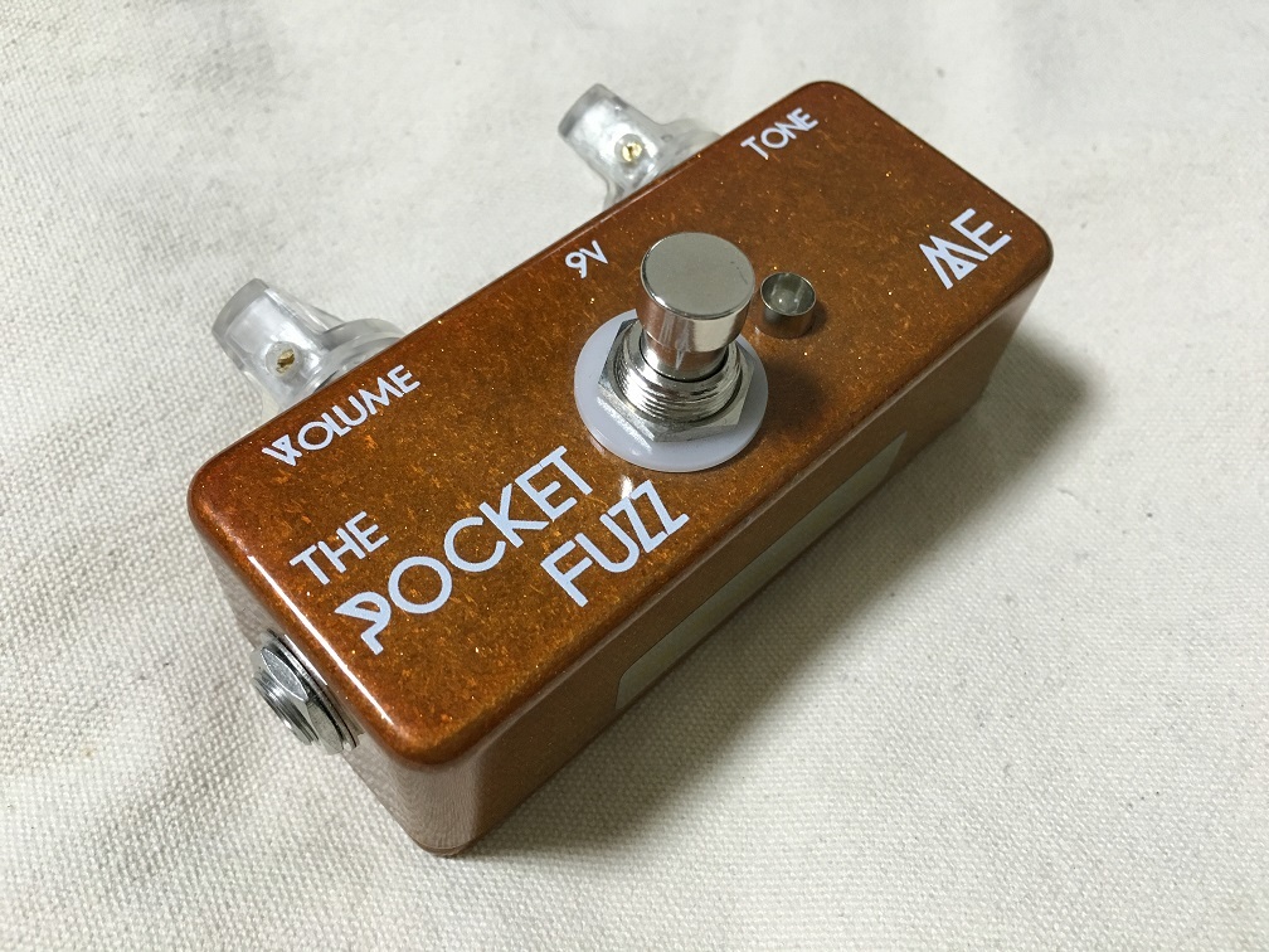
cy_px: 476
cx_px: 634
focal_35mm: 29
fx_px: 1063
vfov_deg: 48.2
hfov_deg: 61.7
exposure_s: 1/33
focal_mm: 4.15
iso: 160
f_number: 2.2
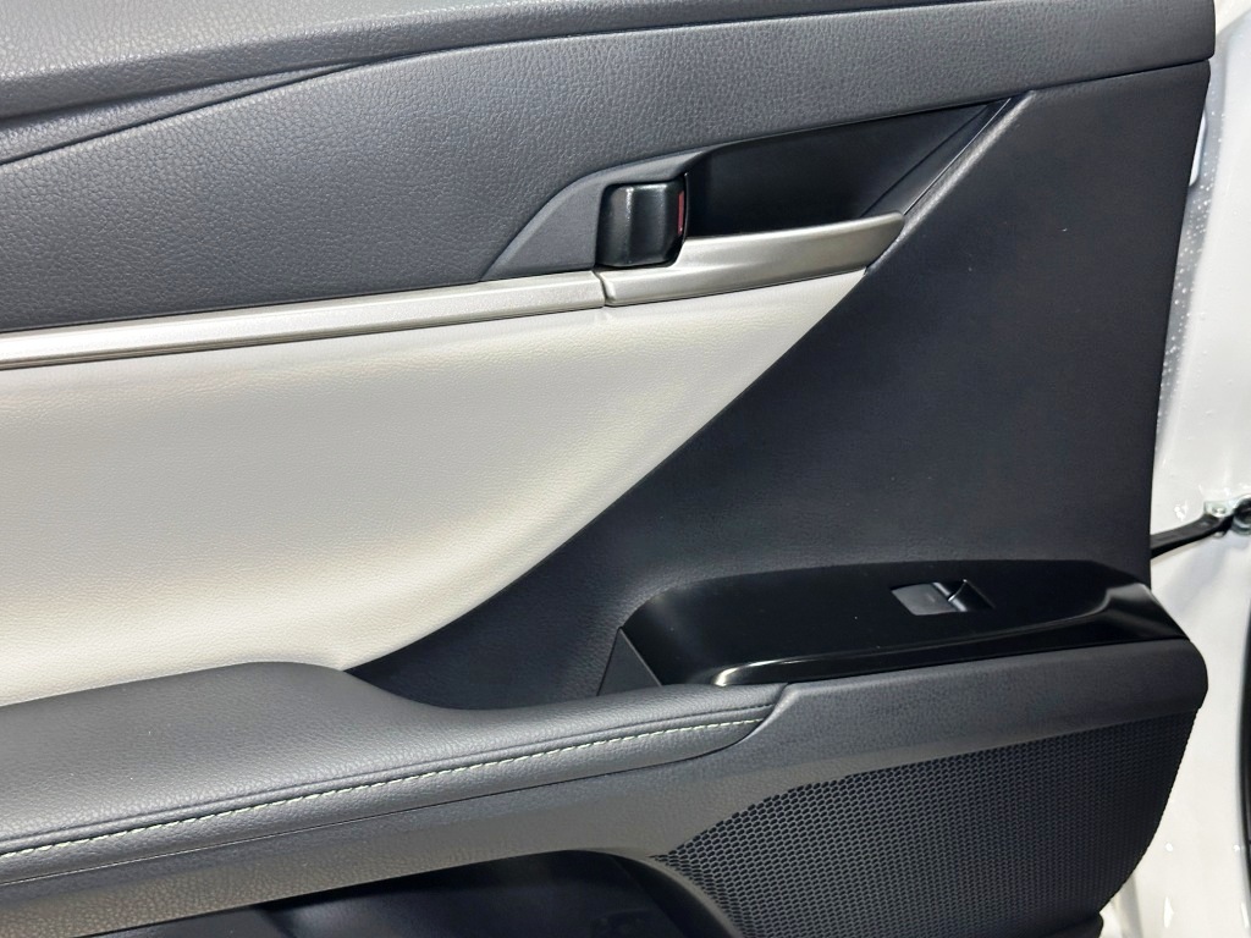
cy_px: 469
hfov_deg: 39.7
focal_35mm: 48
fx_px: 1735
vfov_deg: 30.3
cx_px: 626
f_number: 1.78
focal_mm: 6.86
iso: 400
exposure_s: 1/40
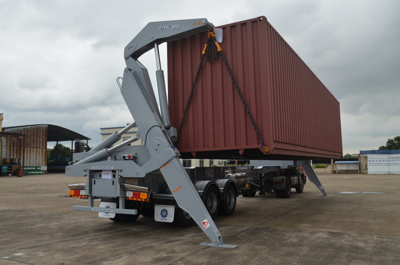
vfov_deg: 39.8
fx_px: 366
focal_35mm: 33
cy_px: 132
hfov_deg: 57.3
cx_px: 200
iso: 125
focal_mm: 22
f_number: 5.6
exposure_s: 1/500
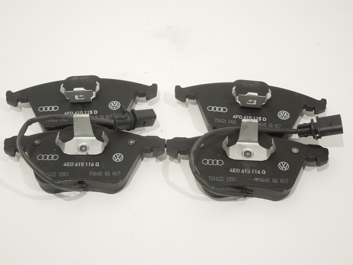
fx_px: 551
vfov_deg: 27.0
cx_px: 176
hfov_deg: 35.5
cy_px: 132
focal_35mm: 54
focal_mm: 9.8
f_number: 4.2
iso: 400
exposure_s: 1/30
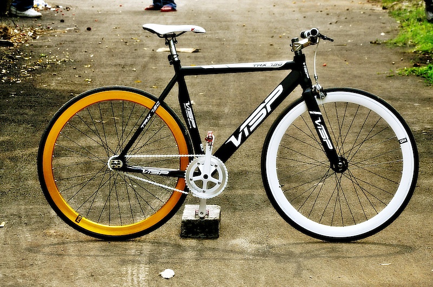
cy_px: 144
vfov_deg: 8.7
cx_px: 216
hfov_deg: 13.1
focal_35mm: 158
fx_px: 1892
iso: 2500
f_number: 10
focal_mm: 105
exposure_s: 1/1600
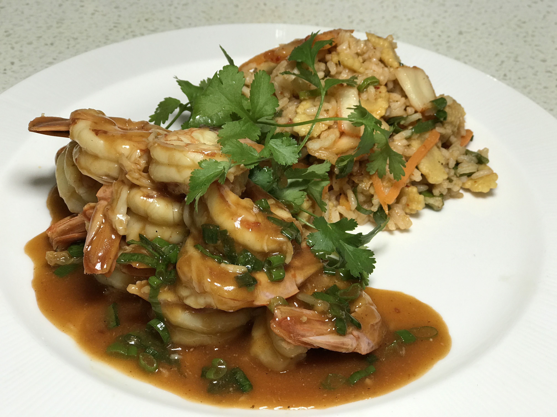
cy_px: 208
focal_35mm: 57
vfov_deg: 25.7
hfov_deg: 33.8
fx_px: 917
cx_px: 278
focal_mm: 6.6
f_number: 2.8
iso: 40
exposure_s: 1/50
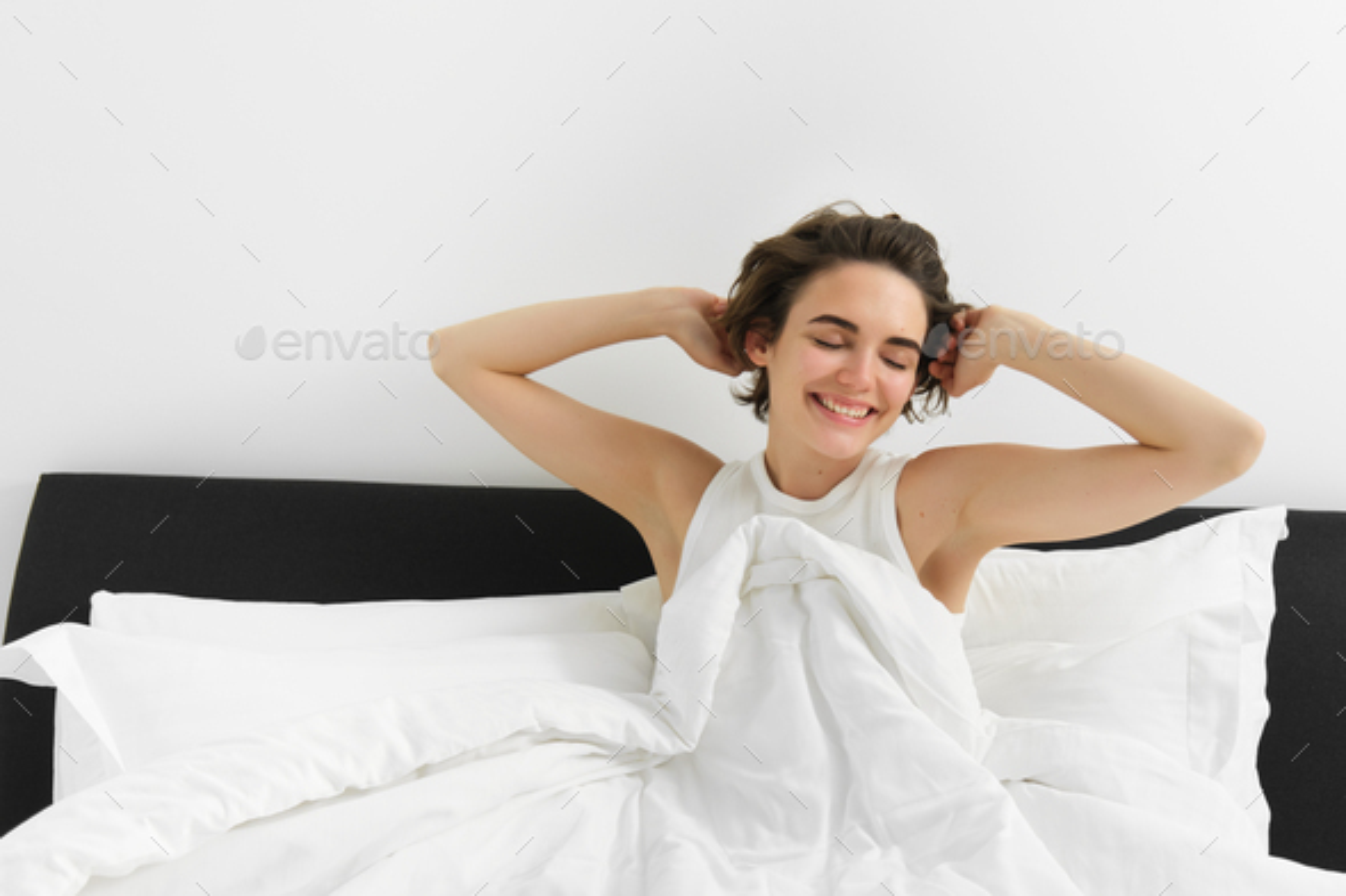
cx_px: 673
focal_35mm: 40
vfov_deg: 33.4
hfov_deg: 48.5
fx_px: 1495
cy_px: 448
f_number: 2.8
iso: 500
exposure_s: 1/125
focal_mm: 26.6
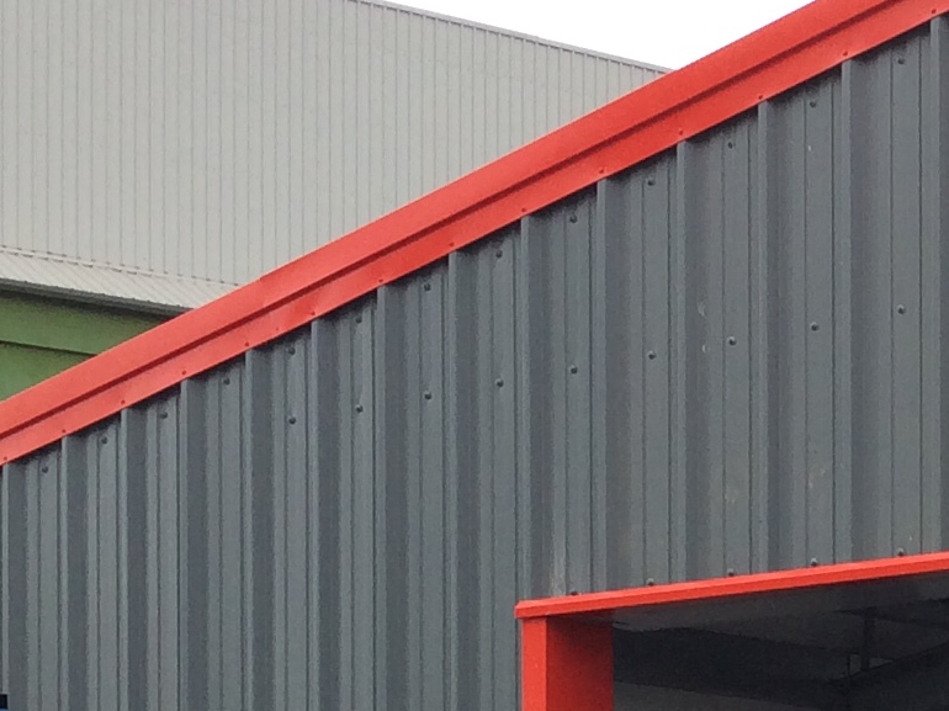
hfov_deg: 14.5
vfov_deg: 11.5
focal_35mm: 123
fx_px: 3371
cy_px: 1082
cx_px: 1565
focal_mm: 4.15
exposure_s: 1/243
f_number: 2.2
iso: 32
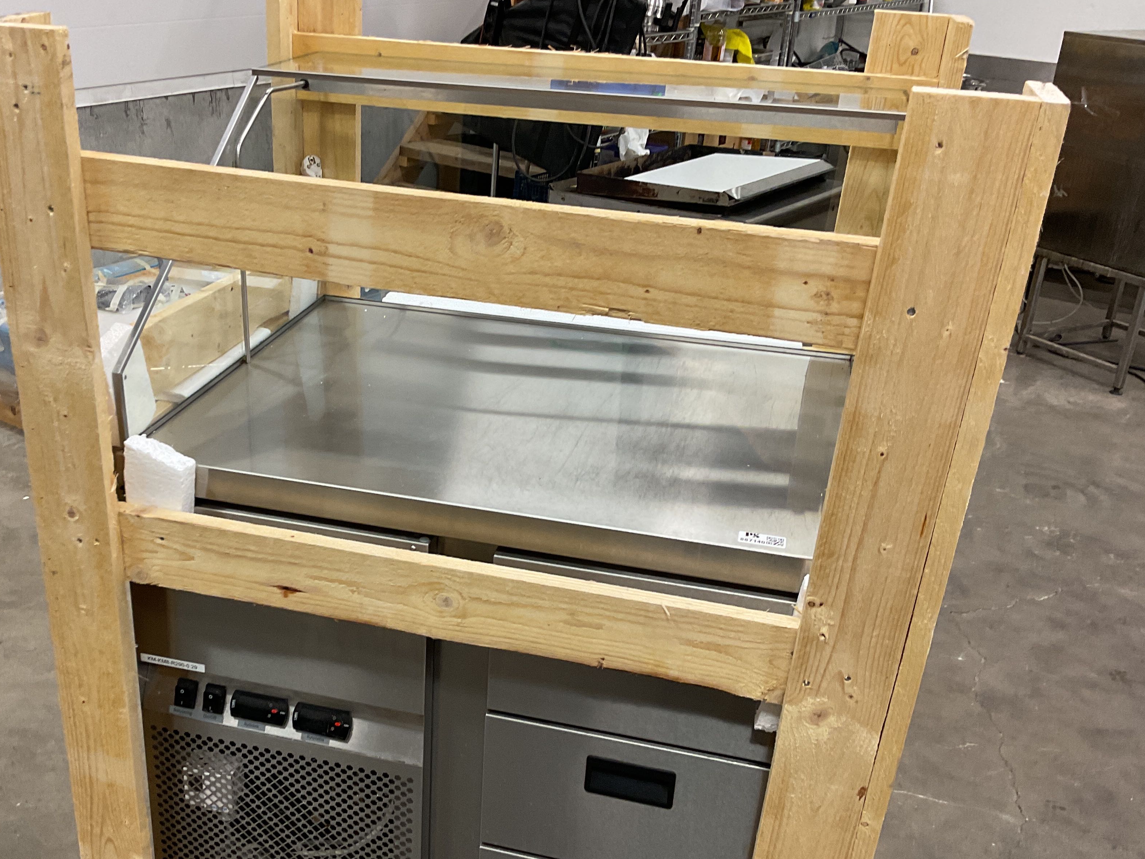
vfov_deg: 38.6
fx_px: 1224
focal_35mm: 37
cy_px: 493
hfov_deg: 49.8
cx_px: 459
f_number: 1.8
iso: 80
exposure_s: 1/50
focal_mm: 3
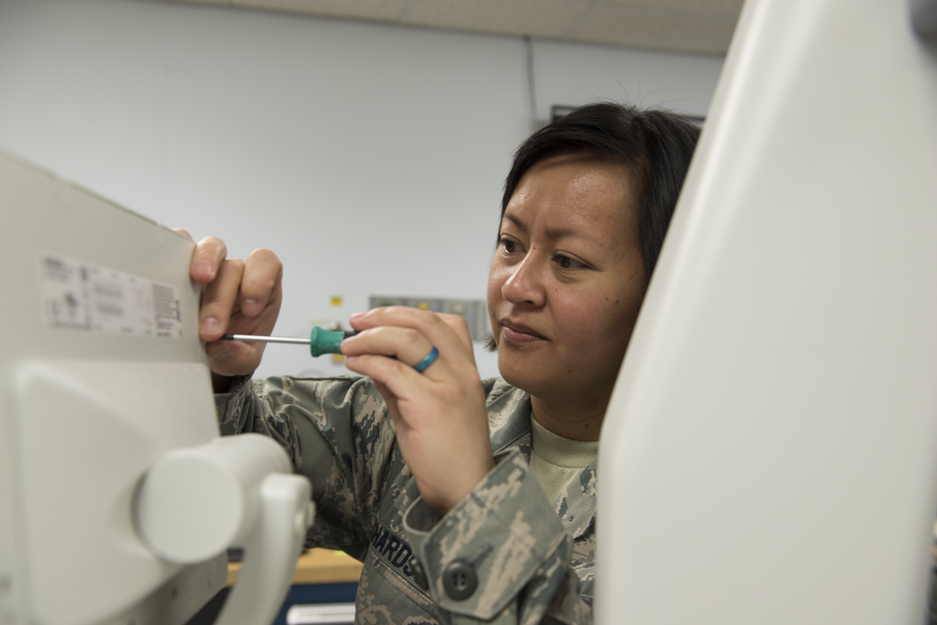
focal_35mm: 35
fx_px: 911
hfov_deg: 54.4
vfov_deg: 37.9
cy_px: 312
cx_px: 468
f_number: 4.5
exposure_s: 1/50
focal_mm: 35
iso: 640
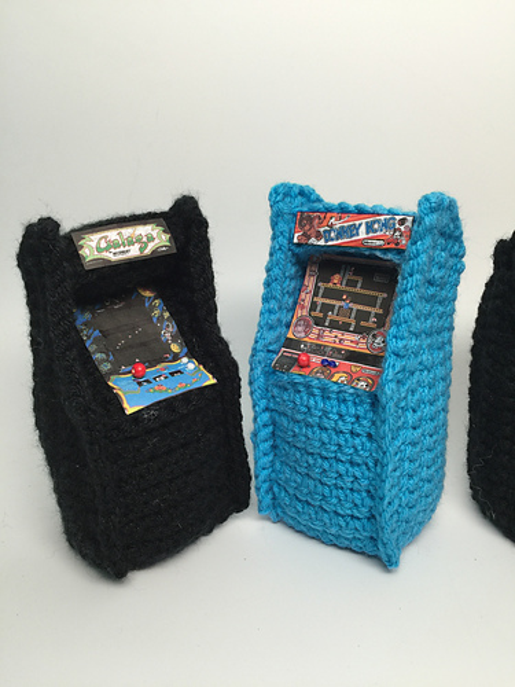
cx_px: 258
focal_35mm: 29
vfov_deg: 61.7
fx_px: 575
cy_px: 344
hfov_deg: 48.2
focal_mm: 4.15
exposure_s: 1/30
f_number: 2.2
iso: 32
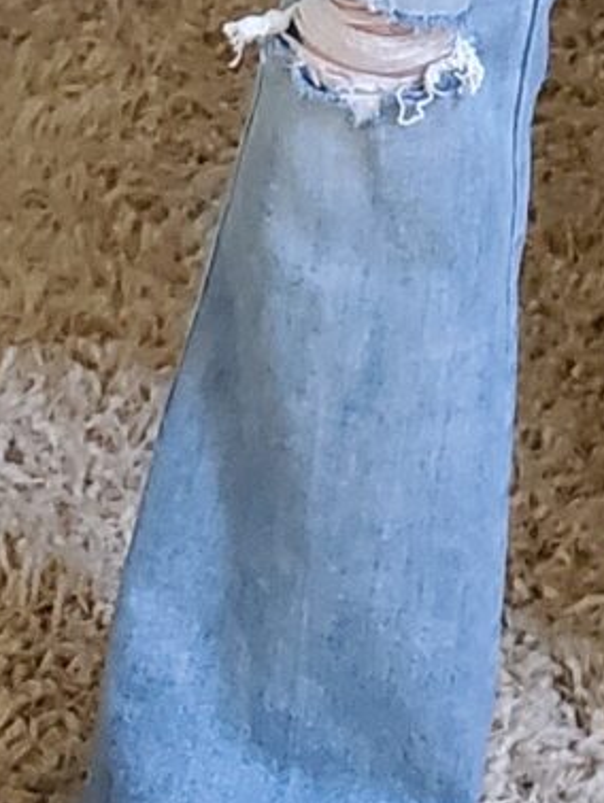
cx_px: 1342
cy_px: -1181
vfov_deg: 9.8
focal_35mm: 176
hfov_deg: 7.9
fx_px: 4090
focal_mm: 4.3
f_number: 1.5
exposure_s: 1/40
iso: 500
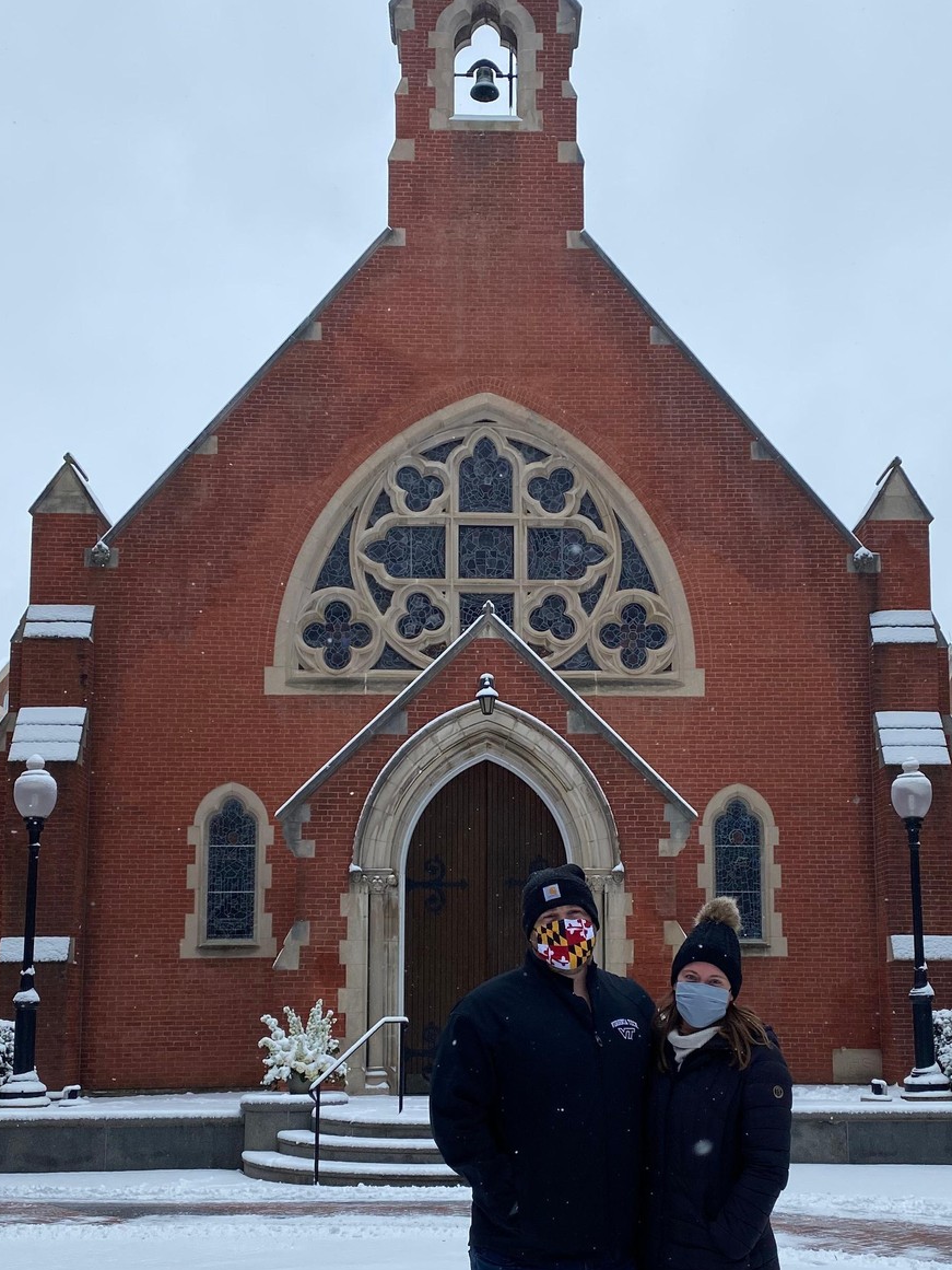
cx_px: 551
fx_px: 1576
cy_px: 804
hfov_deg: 33.5
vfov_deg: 43.5
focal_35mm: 43
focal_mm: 4.25
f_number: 1.8
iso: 32
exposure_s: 1/927
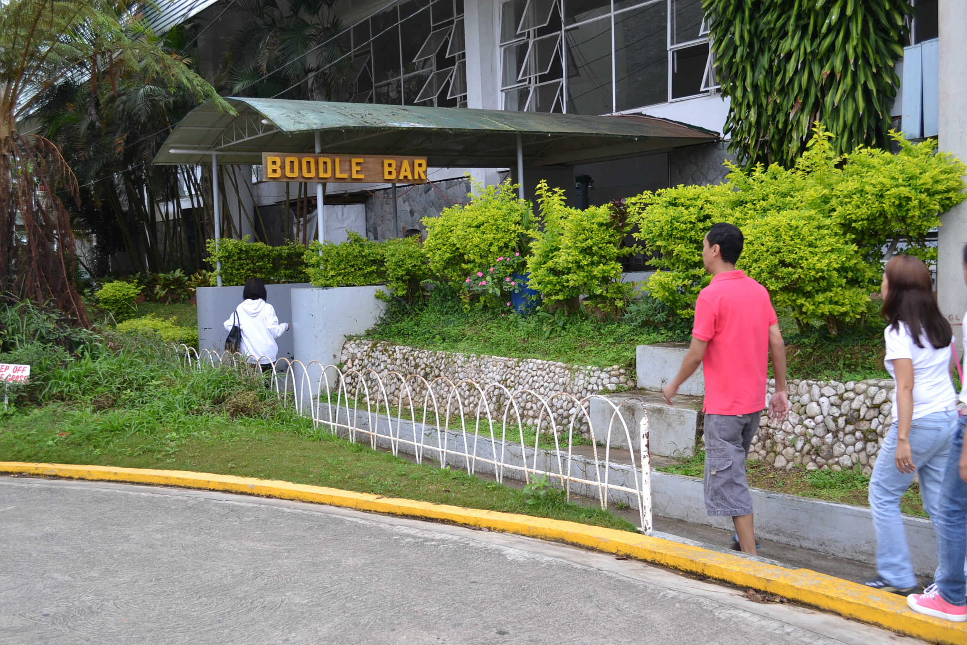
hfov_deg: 49.6
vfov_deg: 34.2
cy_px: 322
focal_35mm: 39
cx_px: 484
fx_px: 1048
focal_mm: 26
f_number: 5.6
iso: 180
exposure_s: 1/125
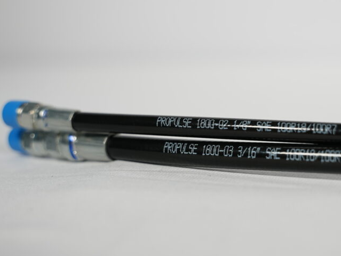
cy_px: 137
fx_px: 689
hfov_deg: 27.7
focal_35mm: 70
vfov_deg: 21.0
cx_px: 212
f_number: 2.8
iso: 160
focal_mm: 33.7
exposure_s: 1/100
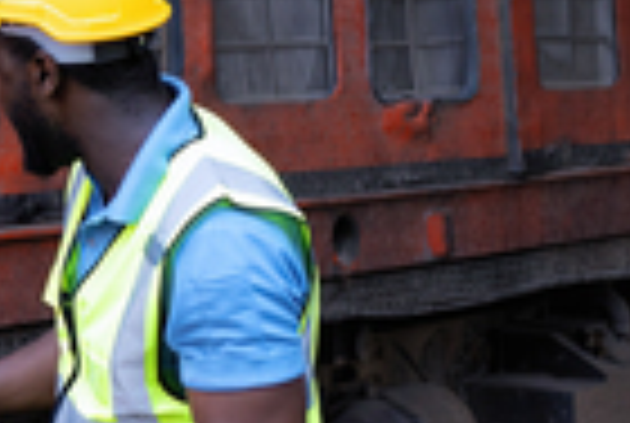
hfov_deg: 13.1
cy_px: -151
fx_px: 2578
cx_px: -342
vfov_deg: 9.2
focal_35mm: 147
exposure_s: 1/500
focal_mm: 35
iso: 100
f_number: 1.4
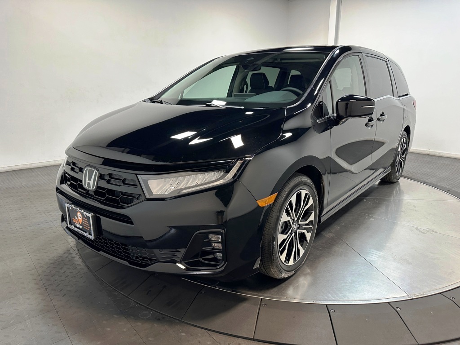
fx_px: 319
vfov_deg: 56.8
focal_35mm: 24
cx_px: 230
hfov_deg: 71.6
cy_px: 172
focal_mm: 6.86
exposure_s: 1/60
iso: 400
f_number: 1.78
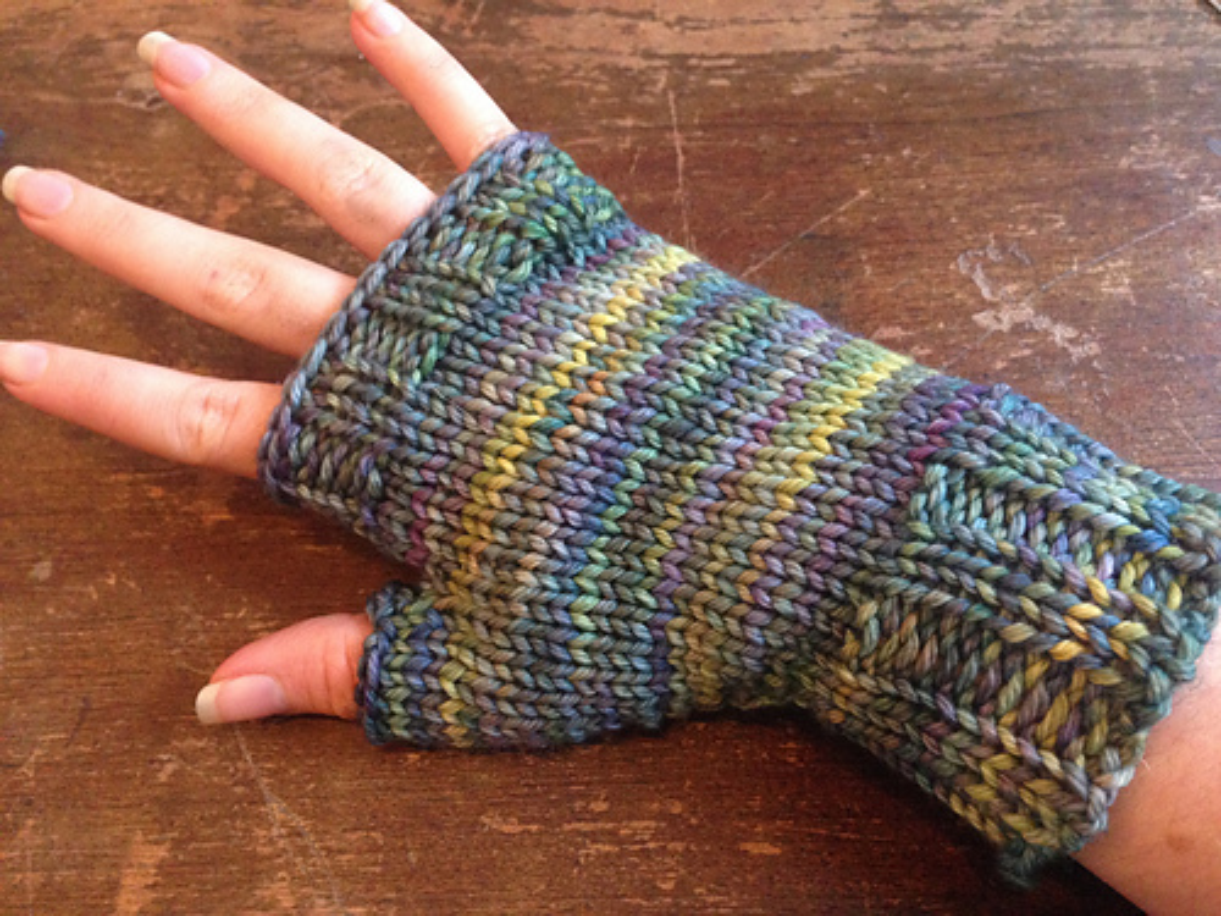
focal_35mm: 33
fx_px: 1164
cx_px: 610
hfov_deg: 55.4
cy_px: 458
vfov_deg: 42.9
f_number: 2.4
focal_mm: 4.12
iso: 400
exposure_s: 1/20
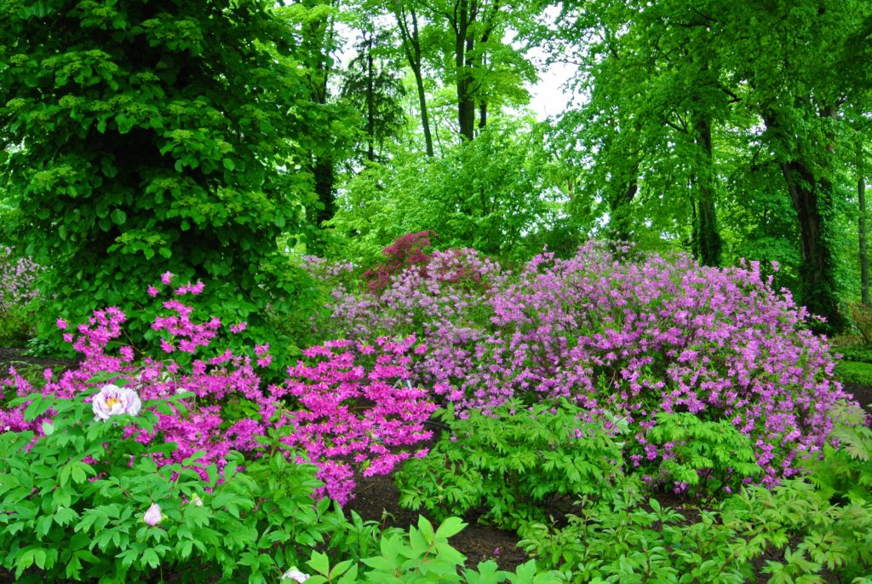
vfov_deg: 37.0
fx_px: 873
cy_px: 292
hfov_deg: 53.1
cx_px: 436
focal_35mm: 36
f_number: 4
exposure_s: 1/100
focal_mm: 13.6
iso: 100
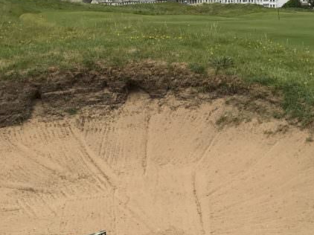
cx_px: 214
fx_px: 616
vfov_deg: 21.2
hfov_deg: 28.4
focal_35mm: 68
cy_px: 27
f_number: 1.8
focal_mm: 3.99
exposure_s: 1/3546
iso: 20
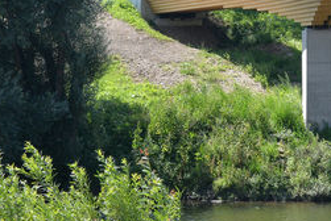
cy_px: -112
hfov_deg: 10.8
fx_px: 1648
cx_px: 563
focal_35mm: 179
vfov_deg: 7.6
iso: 320
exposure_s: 1/250
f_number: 11
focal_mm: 50
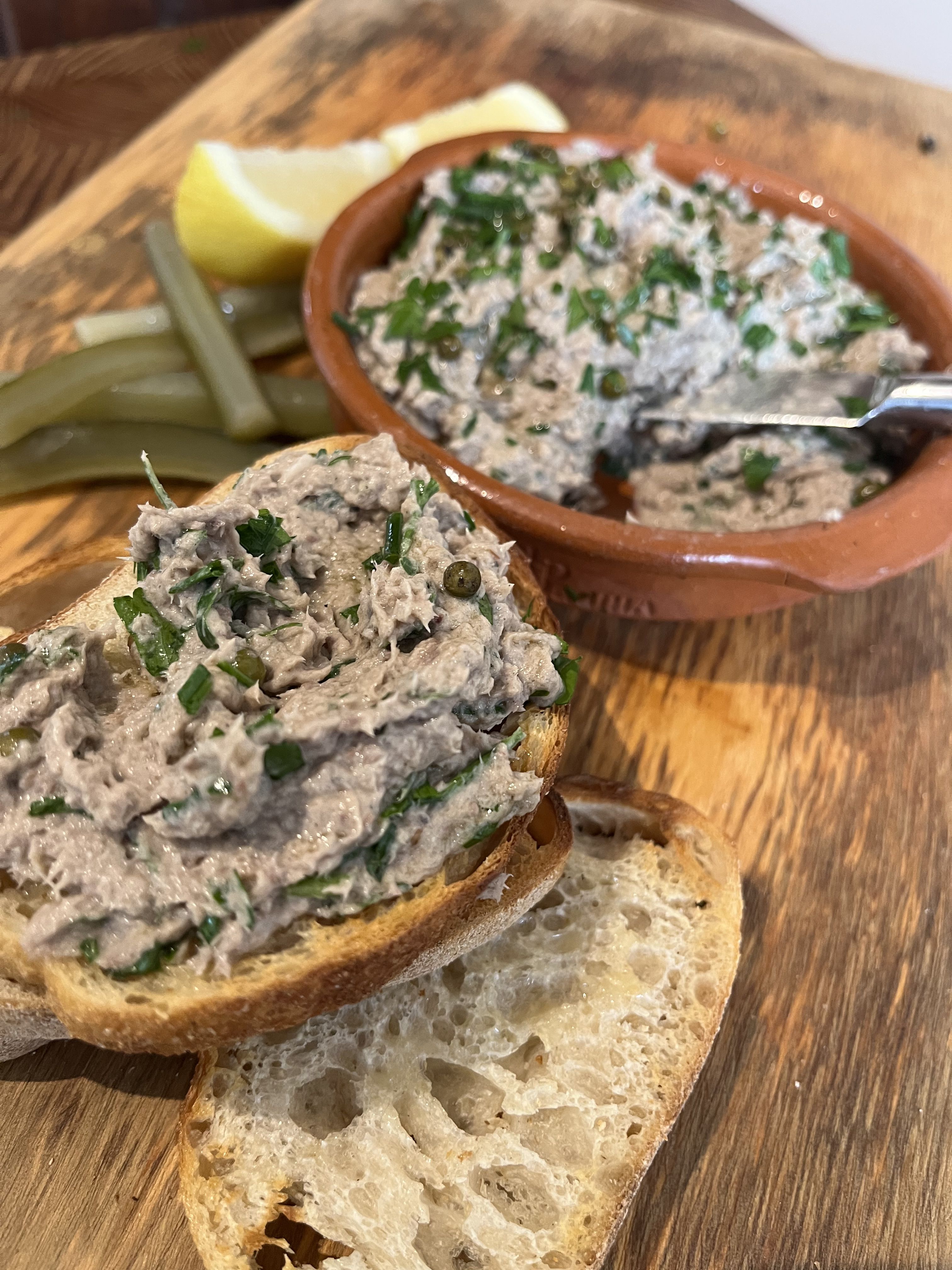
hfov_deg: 53.1
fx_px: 953
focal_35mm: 26
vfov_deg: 67.3
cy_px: 635
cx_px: 476
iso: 250
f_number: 1.6
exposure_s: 1/60
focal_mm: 5.1
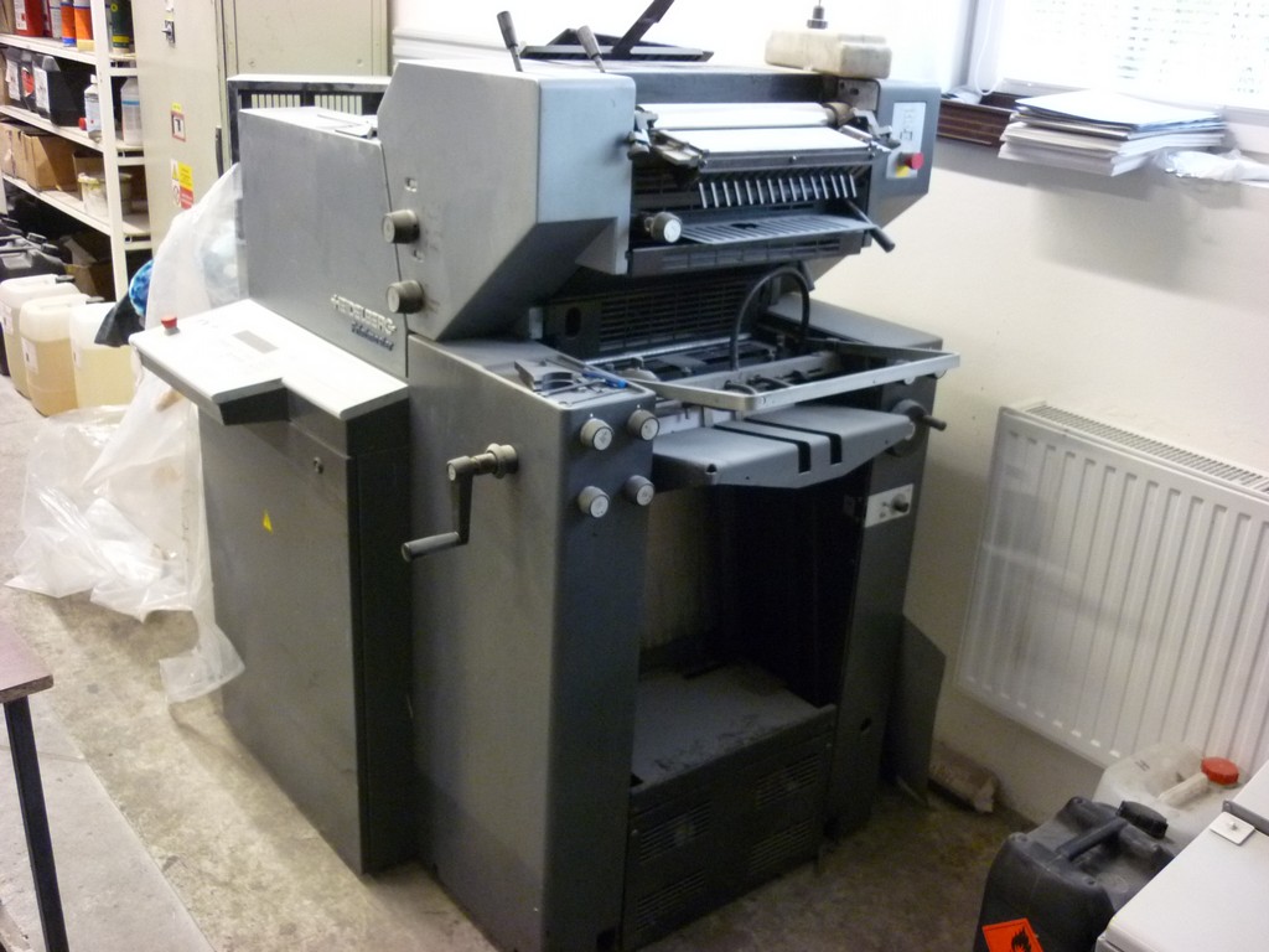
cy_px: 476
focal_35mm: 33
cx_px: 634
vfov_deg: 42.9
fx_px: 1210
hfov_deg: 55.4
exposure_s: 1/25
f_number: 2.8
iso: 400
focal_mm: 5.5
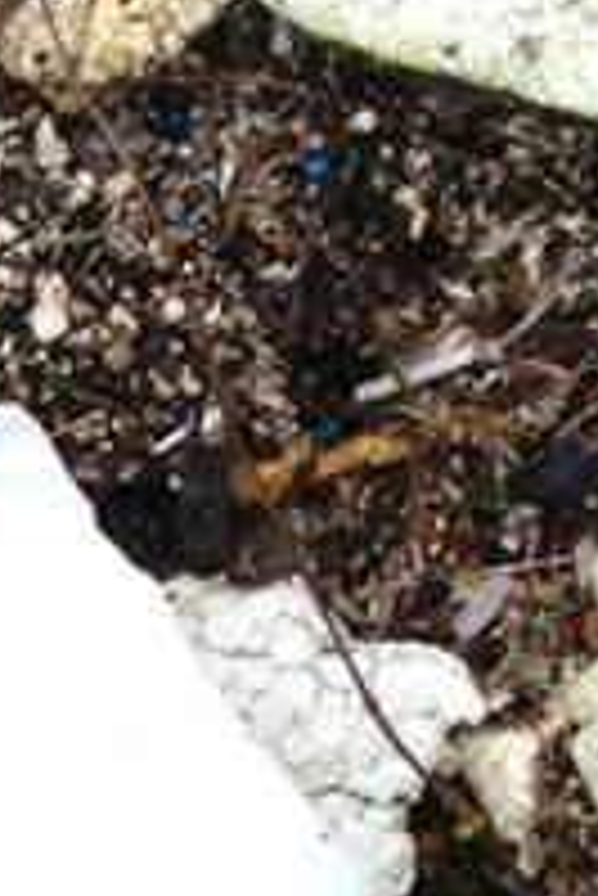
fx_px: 6541
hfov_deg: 5.0
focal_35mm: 263
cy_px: 1103
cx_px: -1147
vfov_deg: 7.7
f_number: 2.4
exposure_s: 1/506
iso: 50
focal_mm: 4.28
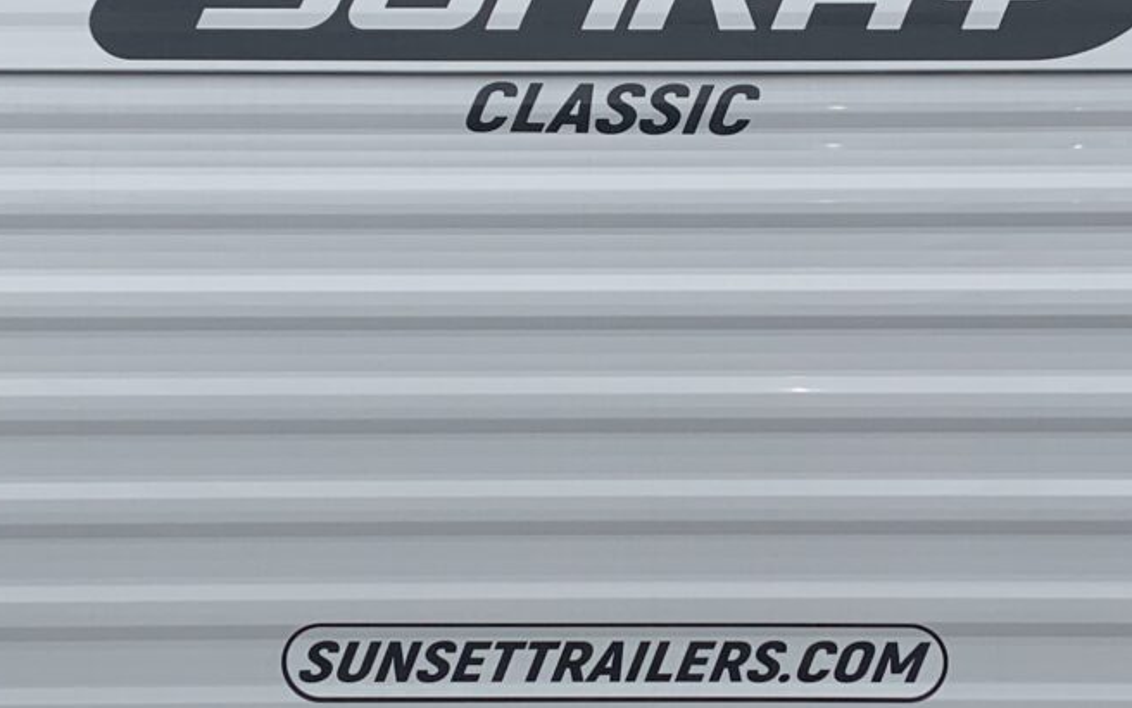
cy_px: 314
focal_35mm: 86
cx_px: 695
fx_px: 2653
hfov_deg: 24.0
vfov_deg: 15.2
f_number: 1.8
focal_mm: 4.25
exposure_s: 1/4274
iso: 25
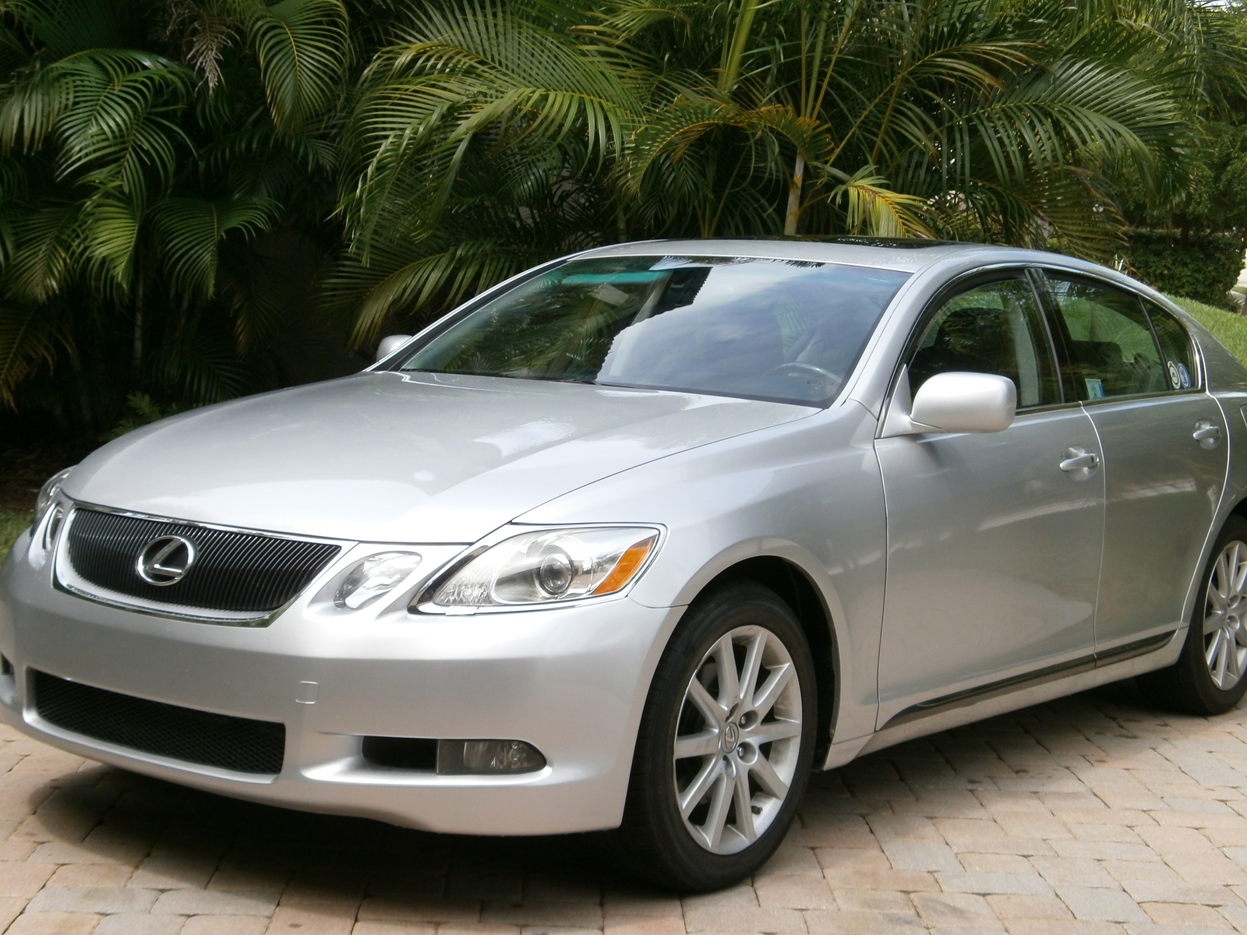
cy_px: 468
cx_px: 624
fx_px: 1909
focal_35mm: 53
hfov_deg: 36.2
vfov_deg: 27.5
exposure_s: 1/400
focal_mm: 9.4
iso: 100
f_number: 4.1
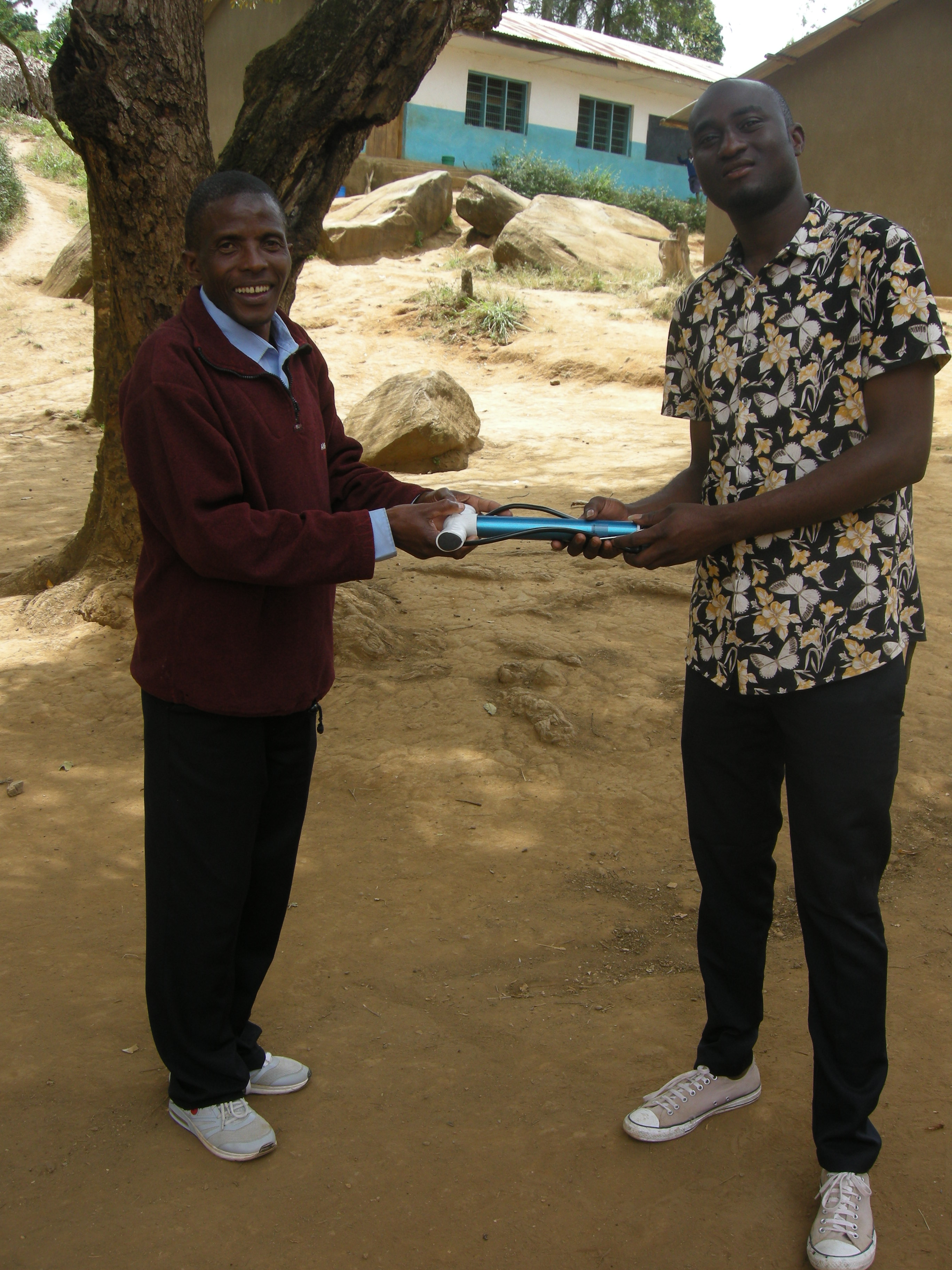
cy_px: 635
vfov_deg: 51.4
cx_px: 476
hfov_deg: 39.7
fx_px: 1320
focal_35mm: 36
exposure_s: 1/170
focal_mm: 7.5
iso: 64
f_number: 4.8
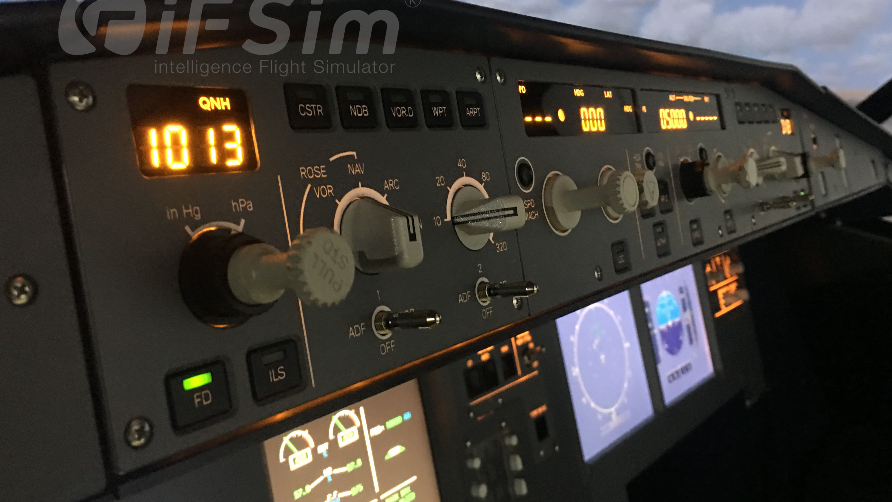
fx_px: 757
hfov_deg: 61.0
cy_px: 241
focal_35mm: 32
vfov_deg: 36.7
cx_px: 449
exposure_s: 1/4
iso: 100
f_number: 2.2
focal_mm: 4.15
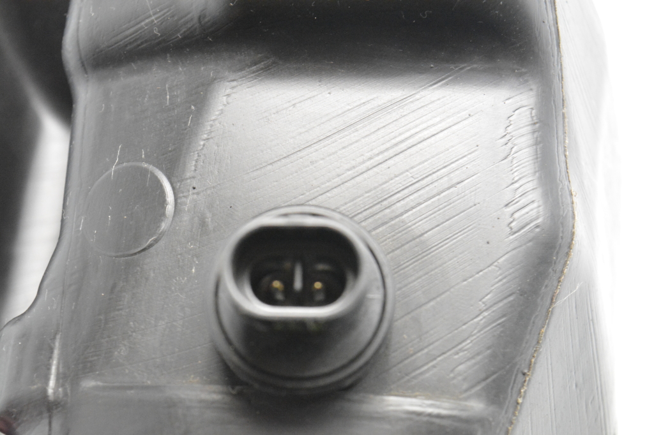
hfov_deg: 24.6
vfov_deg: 16.5
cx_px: 327
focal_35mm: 82
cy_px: 218
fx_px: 1498
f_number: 8
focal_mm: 55
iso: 6400
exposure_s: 1/250
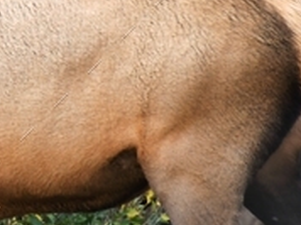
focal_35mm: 1436
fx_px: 12470
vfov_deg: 1.0
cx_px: -32
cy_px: 9
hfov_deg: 1.4
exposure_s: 1/160
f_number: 6.3
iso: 500
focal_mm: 300
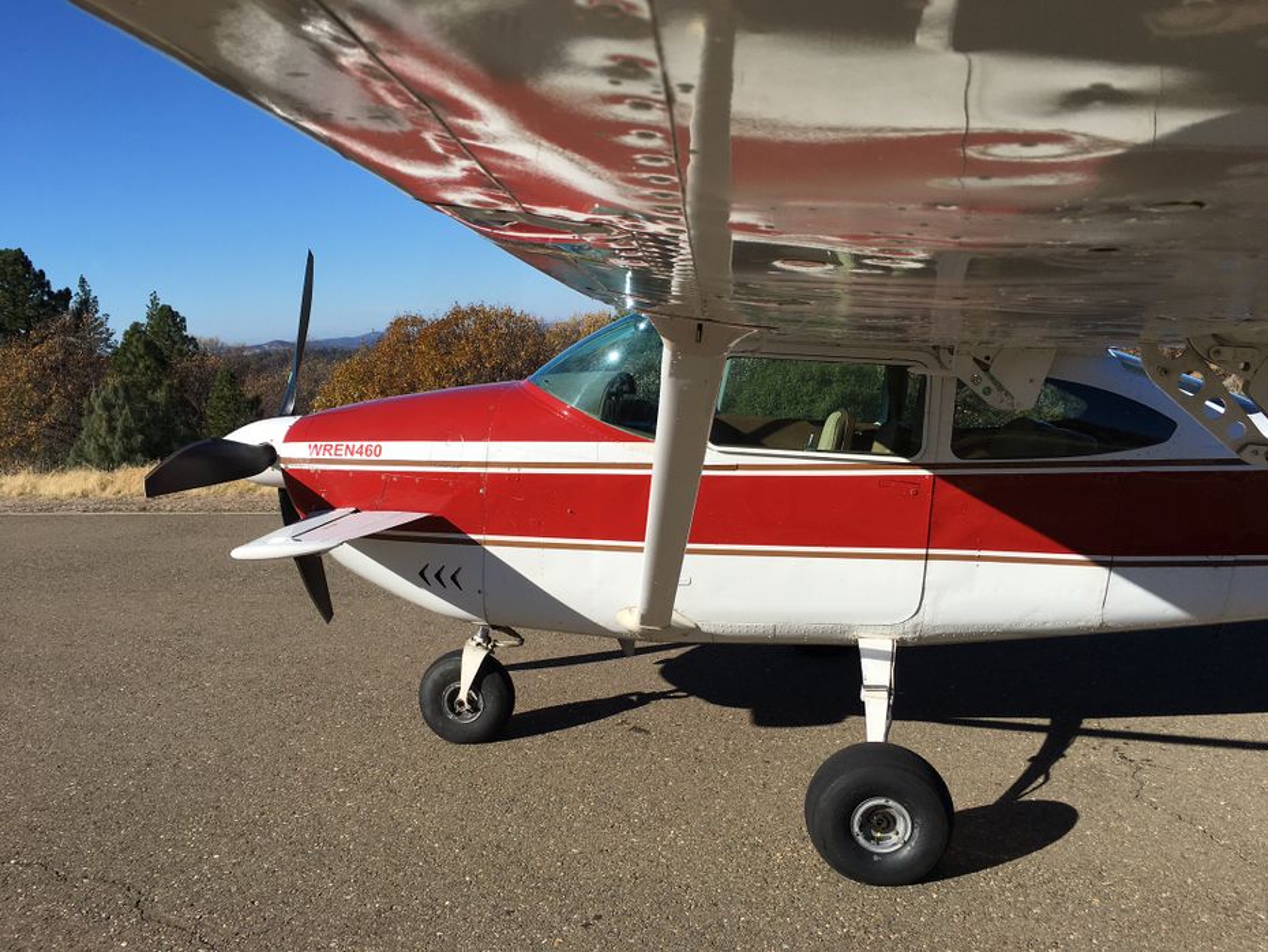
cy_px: 476
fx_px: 1063
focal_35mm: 29
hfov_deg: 61.6
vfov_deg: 48.2
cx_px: 634
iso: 25
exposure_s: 1/2404
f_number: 2.2
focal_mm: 4.15
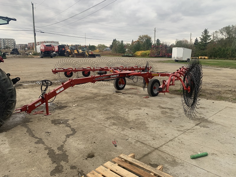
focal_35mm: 26
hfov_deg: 67.3
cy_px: 88
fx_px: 177
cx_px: 118
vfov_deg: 53.1
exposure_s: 1/121
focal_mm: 4.25
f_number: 1.8
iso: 32
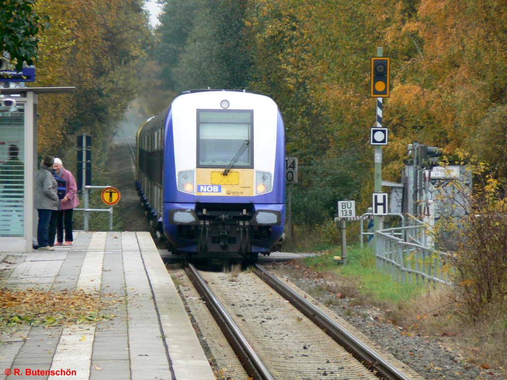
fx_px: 6327
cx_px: 254
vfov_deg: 3.4
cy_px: 190
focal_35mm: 432
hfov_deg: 4.6
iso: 100
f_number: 5
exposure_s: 1/100
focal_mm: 72
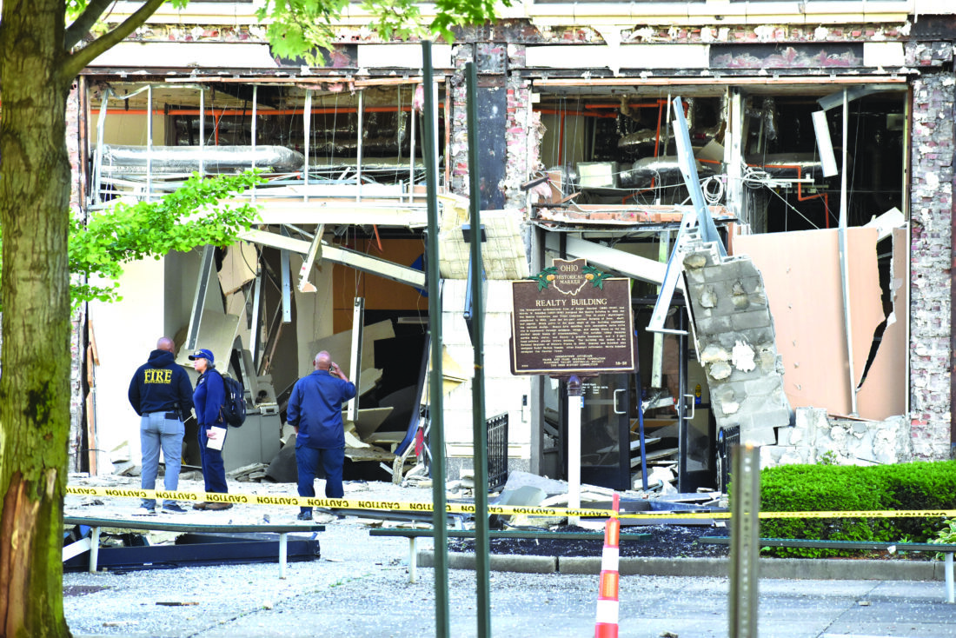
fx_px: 4861
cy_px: 319
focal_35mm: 183
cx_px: 478
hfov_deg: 11.2
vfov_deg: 7.5
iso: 800
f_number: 5.6
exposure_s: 1/400
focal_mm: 122
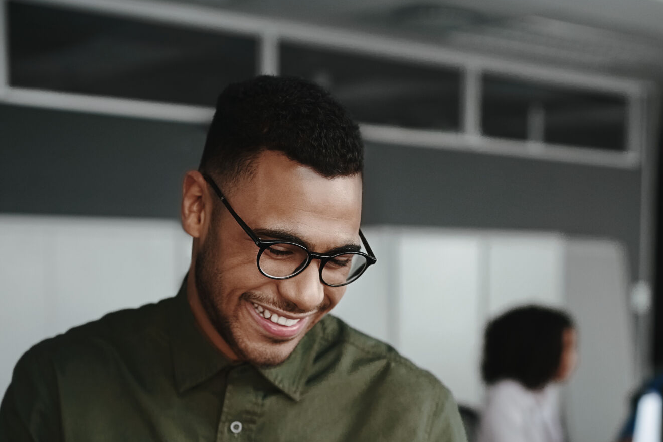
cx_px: 450
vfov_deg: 19.6
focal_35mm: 68
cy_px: 418
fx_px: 1252
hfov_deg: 29.4
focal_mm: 35
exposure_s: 1/800
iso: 400
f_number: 1.8
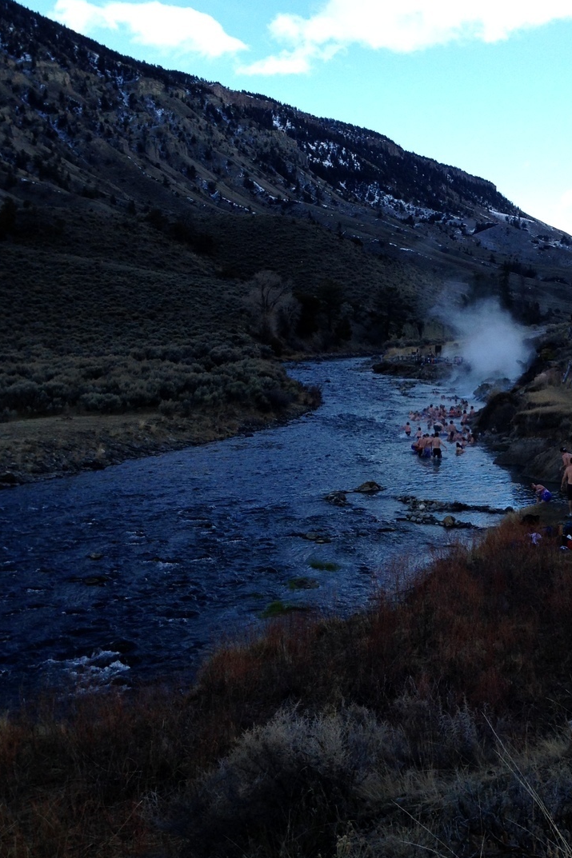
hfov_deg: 27.6
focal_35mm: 48
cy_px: 318
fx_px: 1144
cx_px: 448
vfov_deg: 40.8
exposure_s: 1/583
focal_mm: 4.12
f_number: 2.4
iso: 50
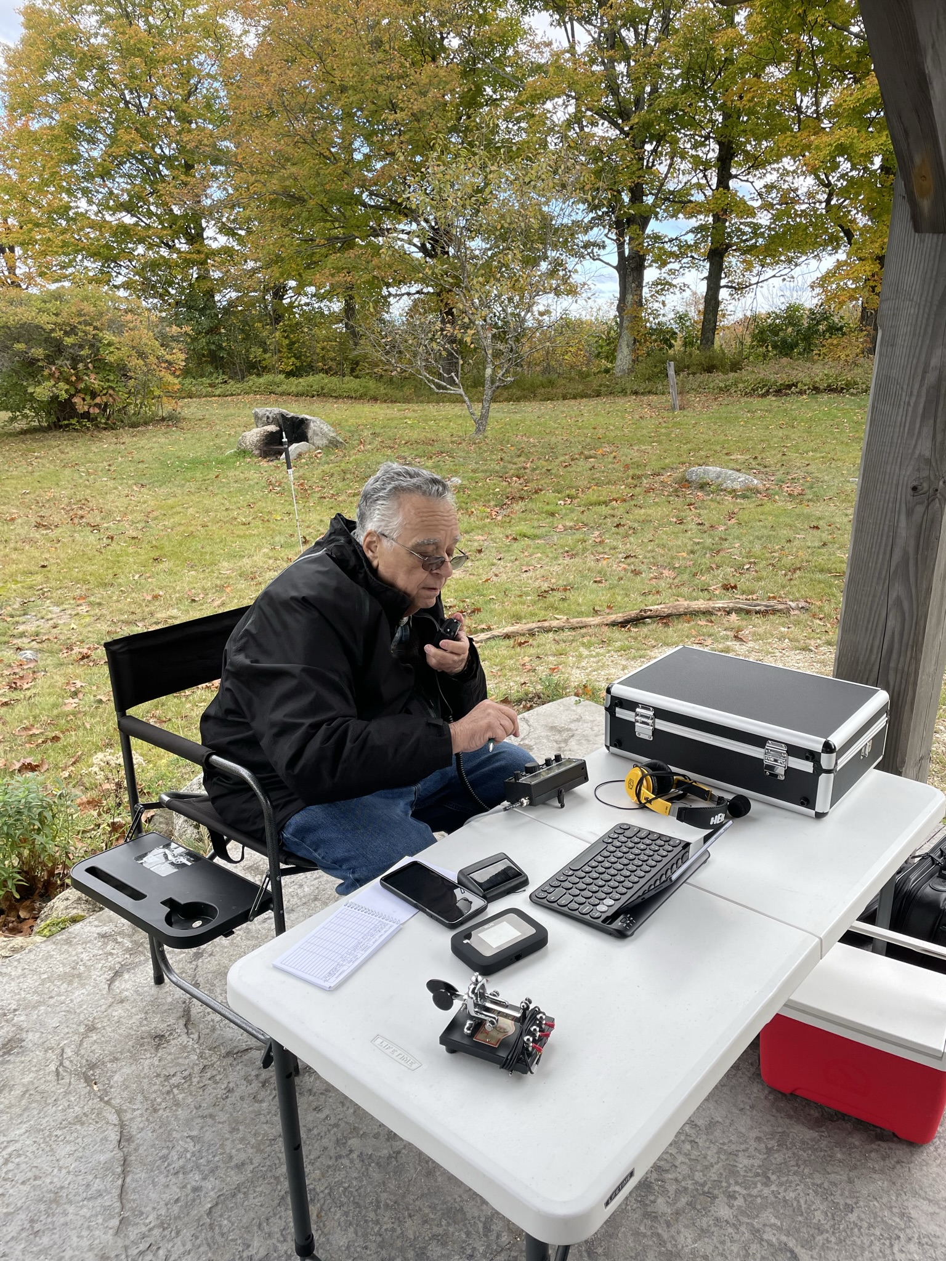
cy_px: 630
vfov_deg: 67.3
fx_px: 947
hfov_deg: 53.1
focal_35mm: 26
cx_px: 473
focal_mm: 4.2
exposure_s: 1/477
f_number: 1.6
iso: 32
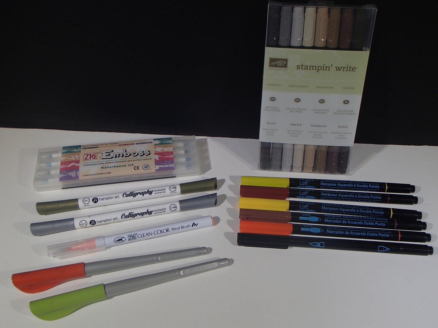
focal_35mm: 37
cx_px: 219
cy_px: 164
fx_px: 468
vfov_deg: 38.7
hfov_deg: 50.1
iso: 125
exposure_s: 1/160
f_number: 4.7
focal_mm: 6.64
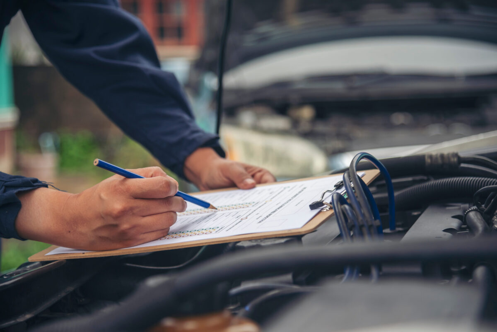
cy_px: 166
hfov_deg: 27.0
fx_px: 1036
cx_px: 248
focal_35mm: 75
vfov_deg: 18.2
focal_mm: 75
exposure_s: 1/1250
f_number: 4
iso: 250
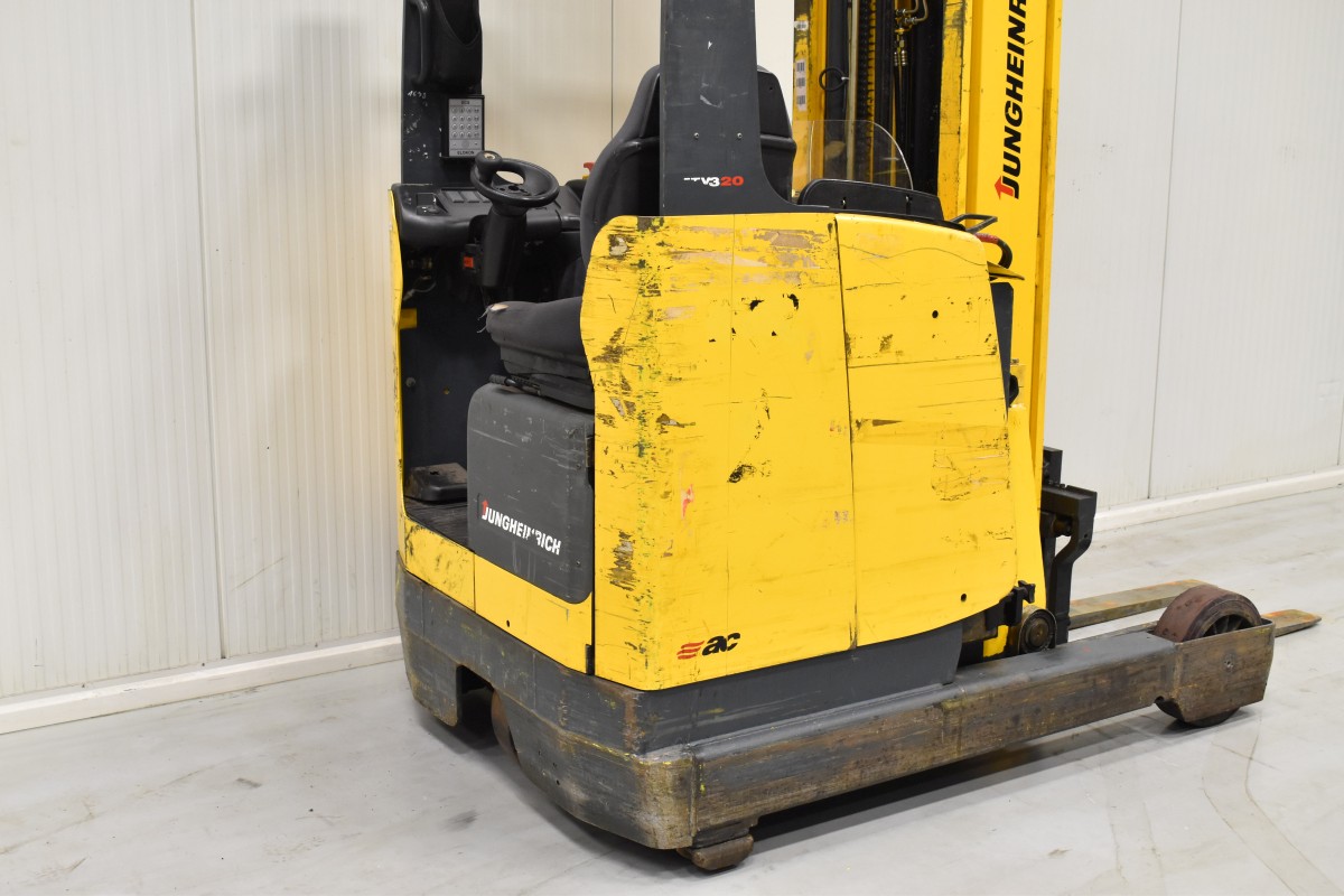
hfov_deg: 46.4
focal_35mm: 42
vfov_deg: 31.9
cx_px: 672
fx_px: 1568
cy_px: 448
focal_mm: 28
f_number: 6.3
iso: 1600
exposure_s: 1/30
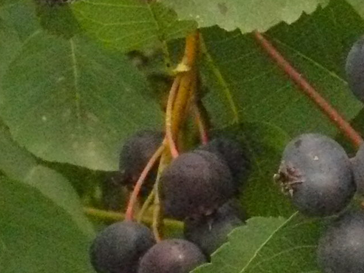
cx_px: 246
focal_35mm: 394
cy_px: -5
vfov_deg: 3.8
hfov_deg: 5.0
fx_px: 4142
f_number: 8
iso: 800
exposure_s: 1/125
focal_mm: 16.5
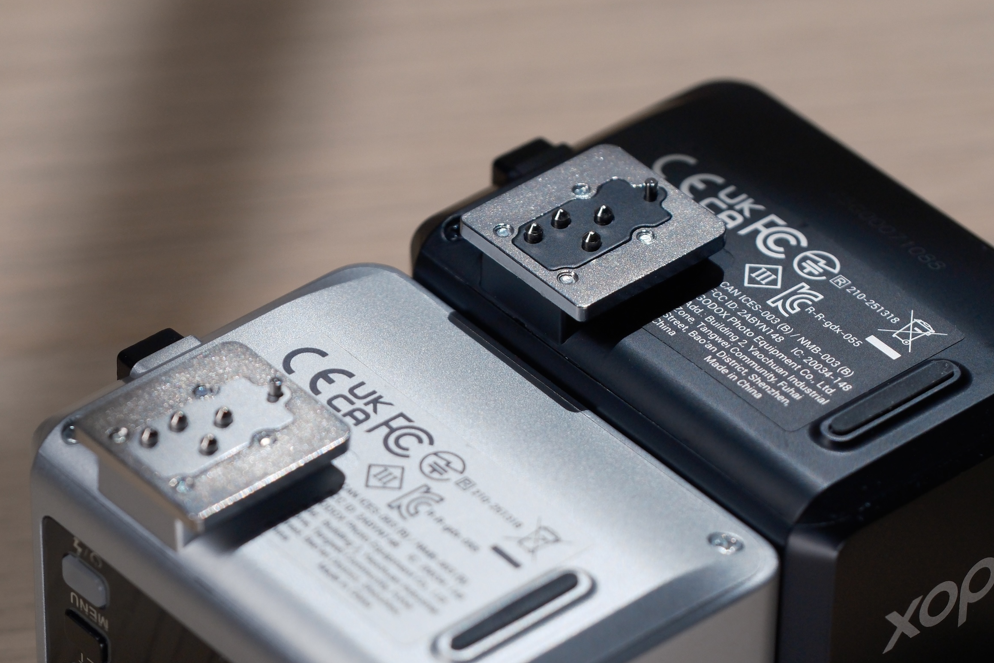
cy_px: 493
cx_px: 600
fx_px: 5715
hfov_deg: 9.9
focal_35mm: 207
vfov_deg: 6.6
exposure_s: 1/150
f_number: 5
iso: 640
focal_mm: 80
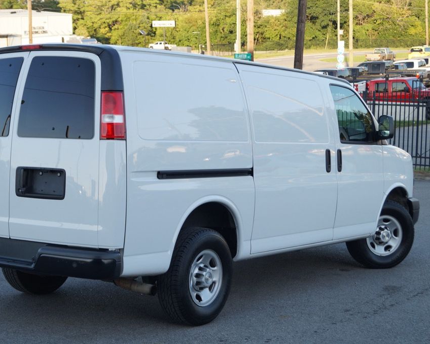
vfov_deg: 22.5
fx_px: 865
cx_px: 178
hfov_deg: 27.9
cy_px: 172
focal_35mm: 68
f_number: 7.1
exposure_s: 1/100
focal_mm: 40
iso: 100
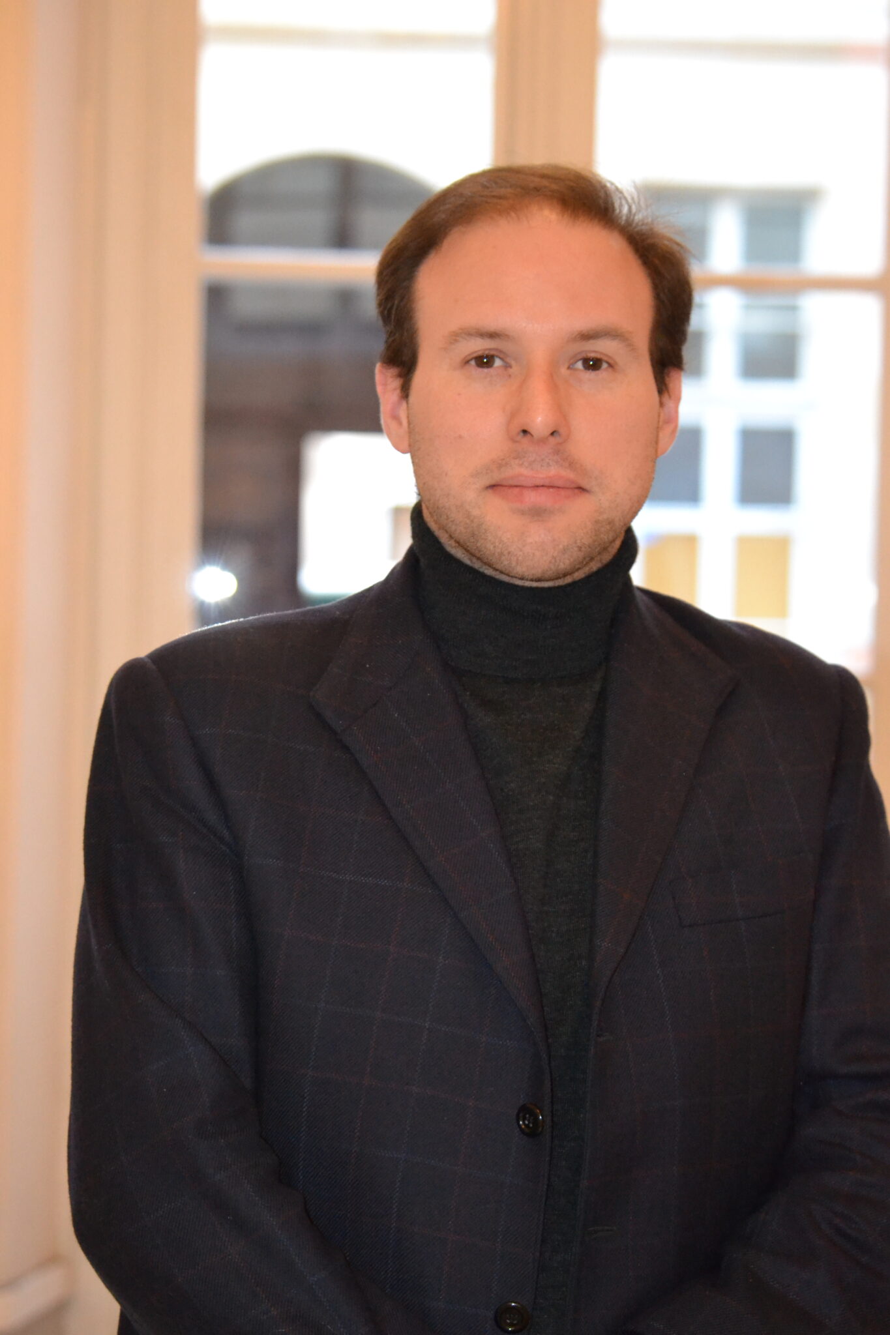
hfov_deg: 14.0
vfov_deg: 20.9
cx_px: 445
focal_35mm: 98
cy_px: 668
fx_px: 3616
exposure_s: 1/60
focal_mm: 65
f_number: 4.5
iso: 3200
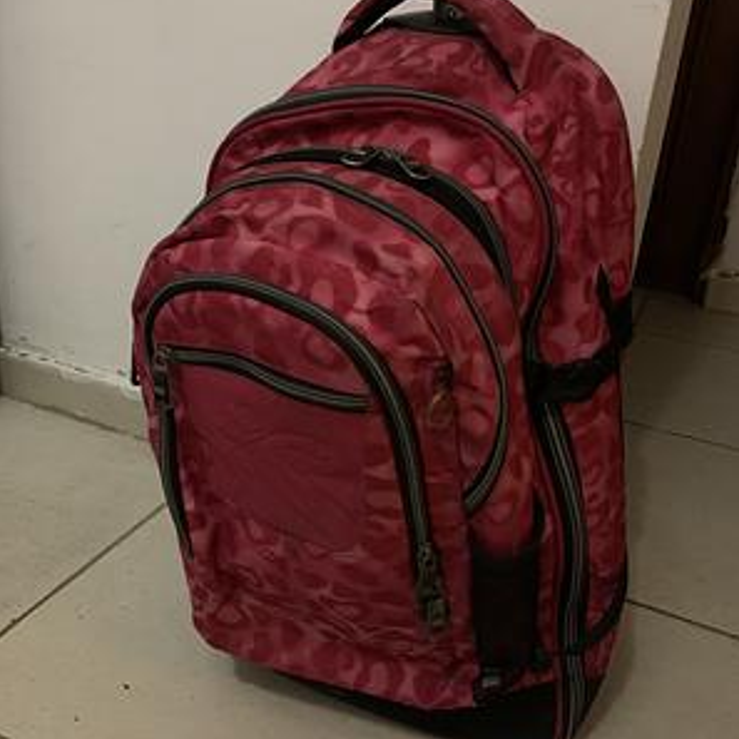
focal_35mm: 31
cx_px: 368
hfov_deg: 52.5
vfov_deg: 52.5
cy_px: 343
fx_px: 749
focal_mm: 4.25
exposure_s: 1/21
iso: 800
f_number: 1.8
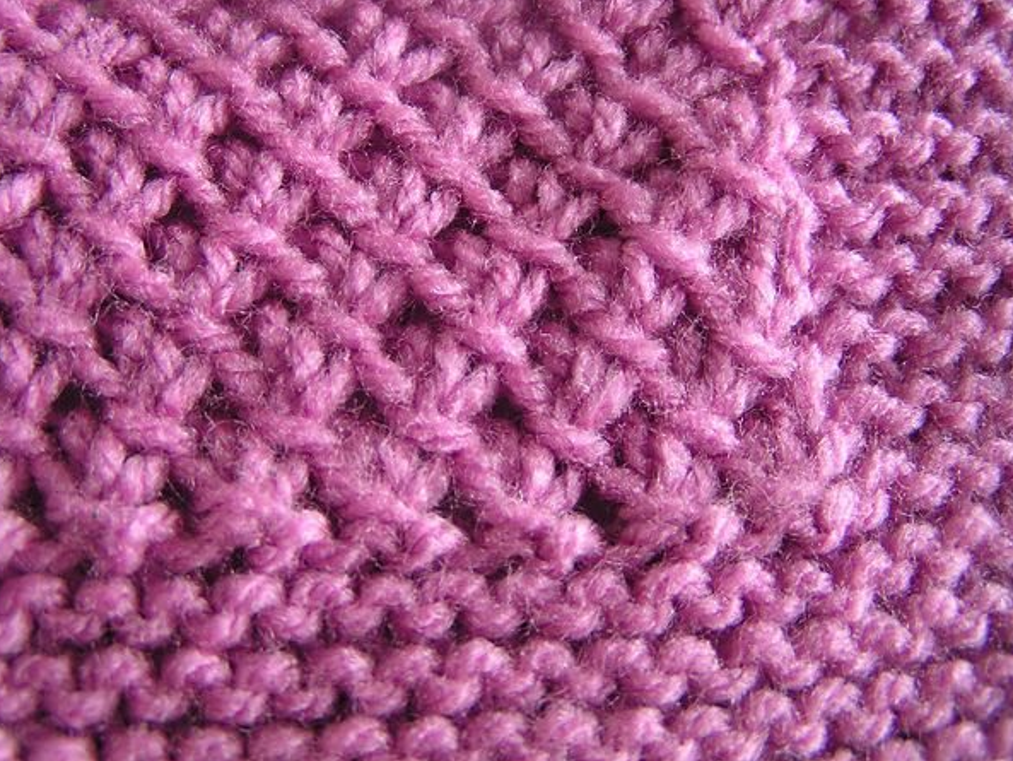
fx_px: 1200
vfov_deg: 35.1
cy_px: 354
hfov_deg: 45.7
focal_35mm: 41
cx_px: 468
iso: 200
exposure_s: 1/40
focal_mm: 5.8
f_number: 2.8
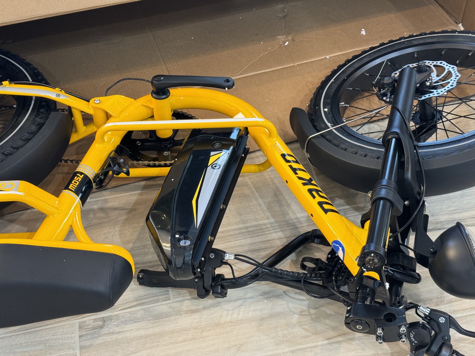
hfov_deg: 39.7
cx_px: 238
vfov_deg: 30.3
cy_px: 178
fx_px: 659
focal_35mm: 48
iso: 250
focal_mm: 6.86
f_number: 1.78
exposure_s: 1/60
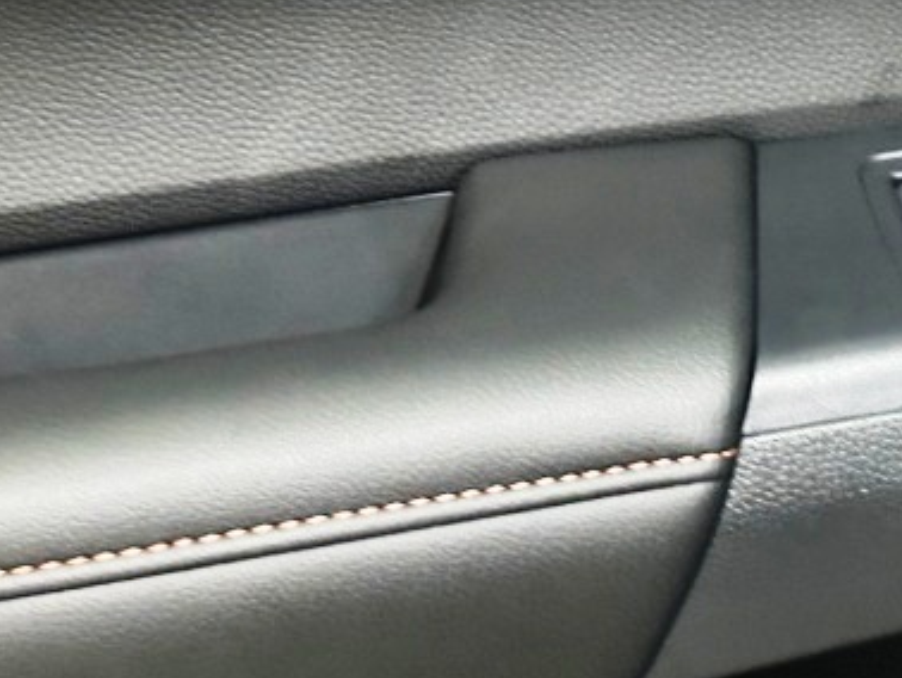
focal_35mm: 130
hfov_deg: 14.5
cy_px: -107
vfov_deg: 11.2
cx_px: 1210
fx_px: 3390
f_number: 1.78
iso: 640
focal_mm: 6.86
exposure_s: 1/30
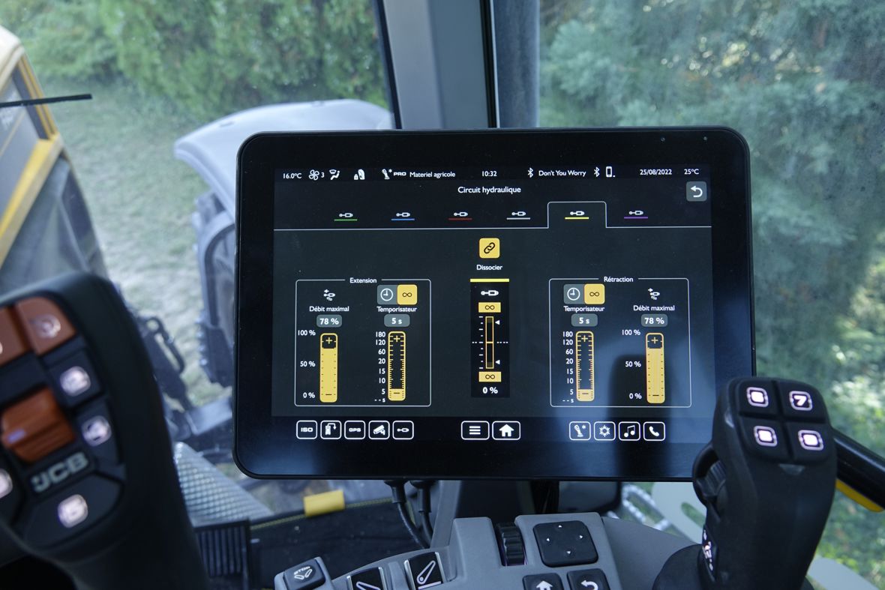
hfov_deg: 73.7
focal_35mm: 24
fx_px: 590
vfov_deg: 53.1
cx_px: 442
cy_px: 295
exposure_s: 1/80
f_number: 2.4
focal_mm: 8.8
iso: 200
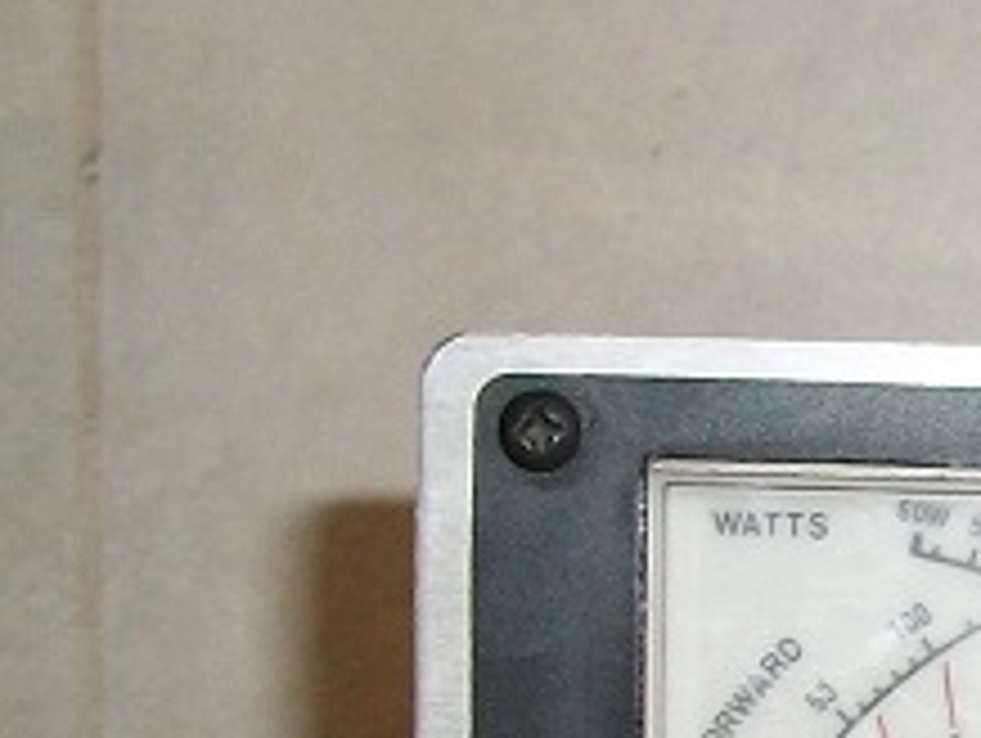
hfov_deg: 10.7
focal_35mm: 172
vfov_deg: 8.5
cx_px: 1843
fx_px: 4880
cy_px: 1022
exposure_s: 1/30
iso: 80
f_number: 2.9
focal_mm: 5.7
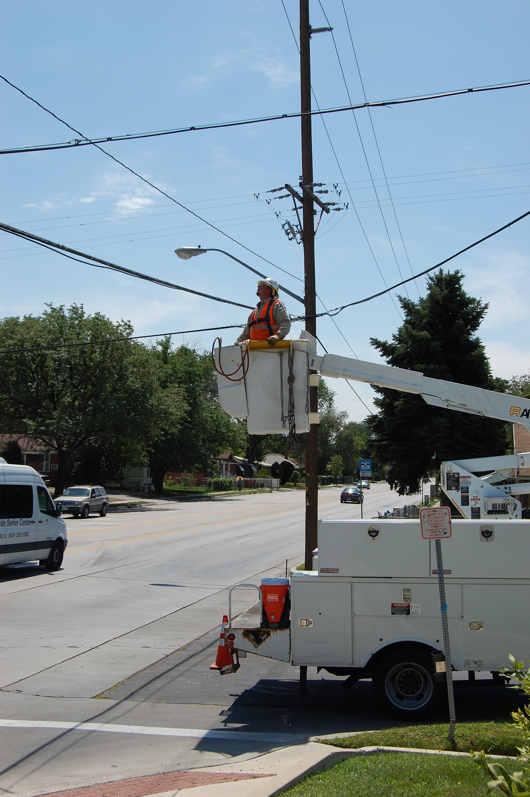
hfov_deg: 28.0
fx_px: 1062
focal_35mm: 48
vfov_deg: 41.1
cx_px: 265
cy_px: 398
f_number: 11
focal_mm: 32
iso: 200
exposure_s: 1/400
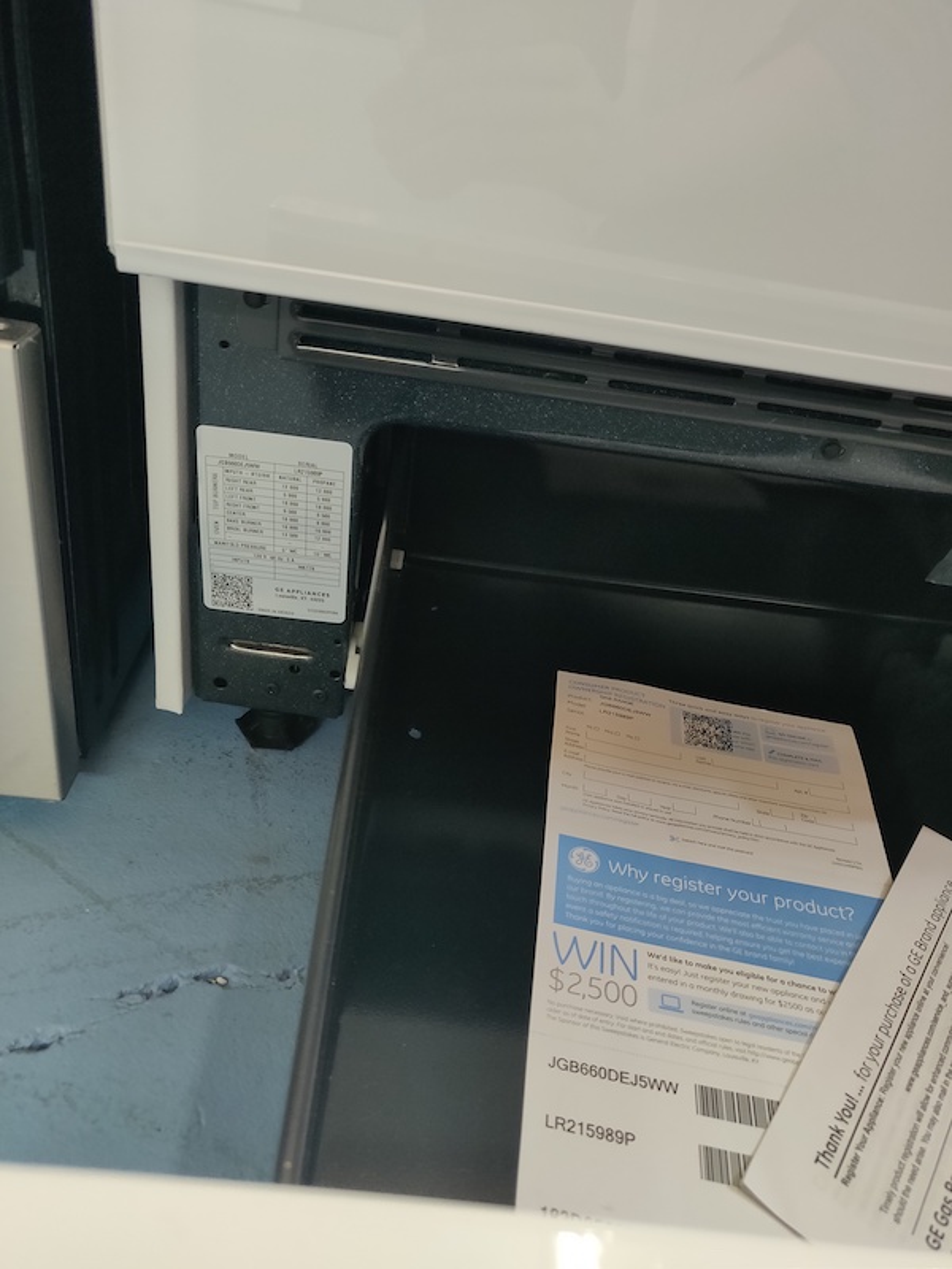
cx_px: 476
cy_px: 634
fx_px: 917
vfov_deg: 69.4
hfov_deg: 54.9
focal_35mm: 25
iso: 640
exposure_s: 1/50
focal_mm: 4.25
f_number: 1.7
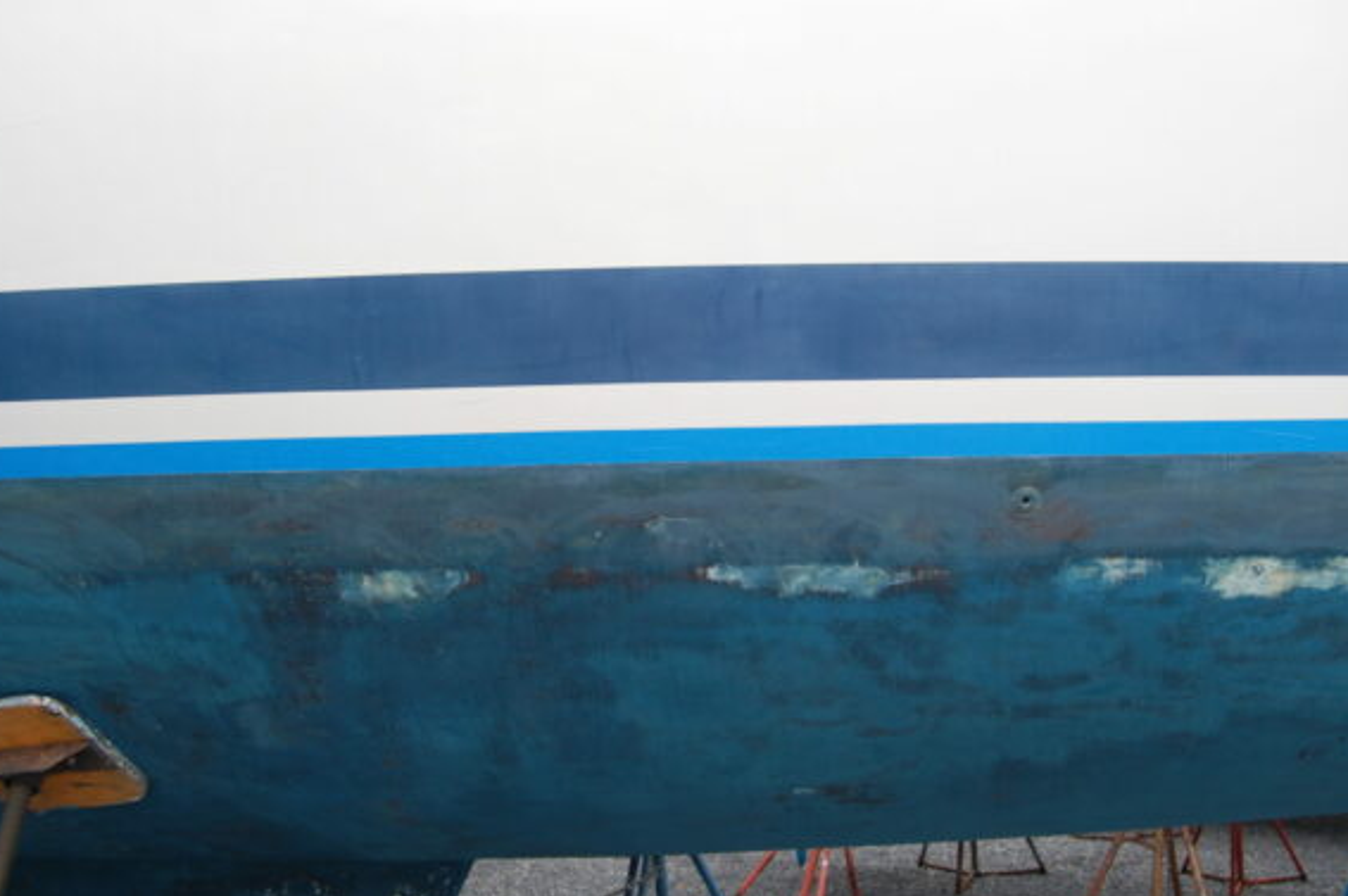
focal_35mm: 37
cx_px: 678
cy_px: 450
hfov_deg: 52.5
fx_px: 1367
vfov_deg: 36.3
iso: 200
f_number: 6.3
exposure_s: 1/160
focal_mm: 23
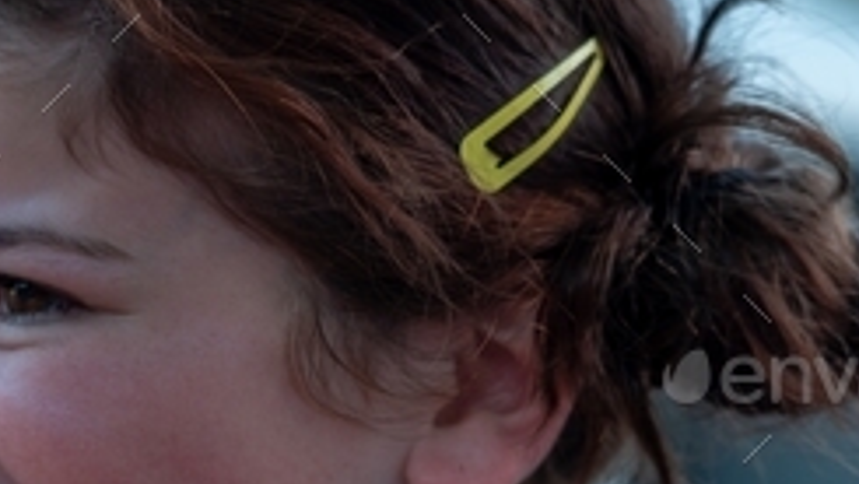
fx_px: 4716
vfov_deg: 5.8
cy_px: 542
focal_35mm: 207
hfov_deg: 10.4
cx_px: 284
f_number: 4
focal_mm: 82
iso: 250
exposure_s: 1/80
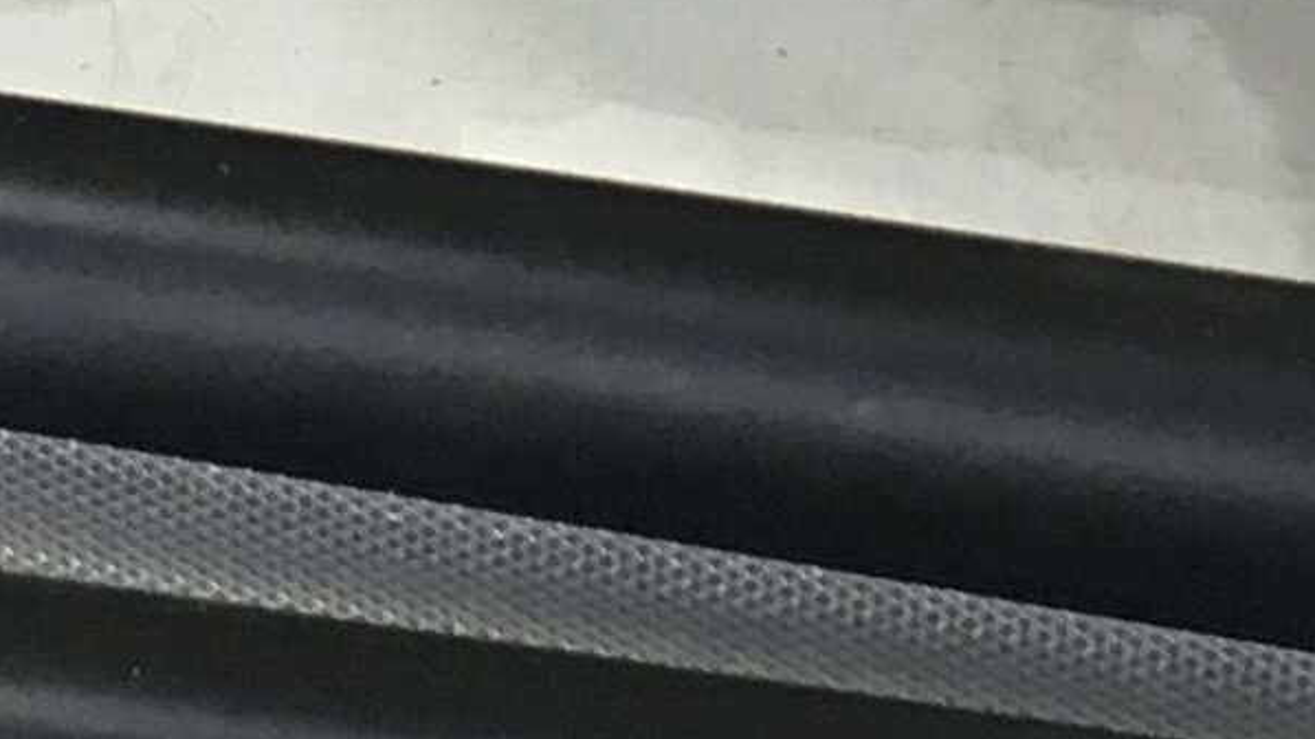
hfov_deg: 10.1
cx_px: 805
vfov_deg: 5.4
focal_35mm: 213
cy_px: -1476
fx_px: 7425
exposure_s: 1/33
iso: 64
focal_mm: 4.15
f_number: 2.2
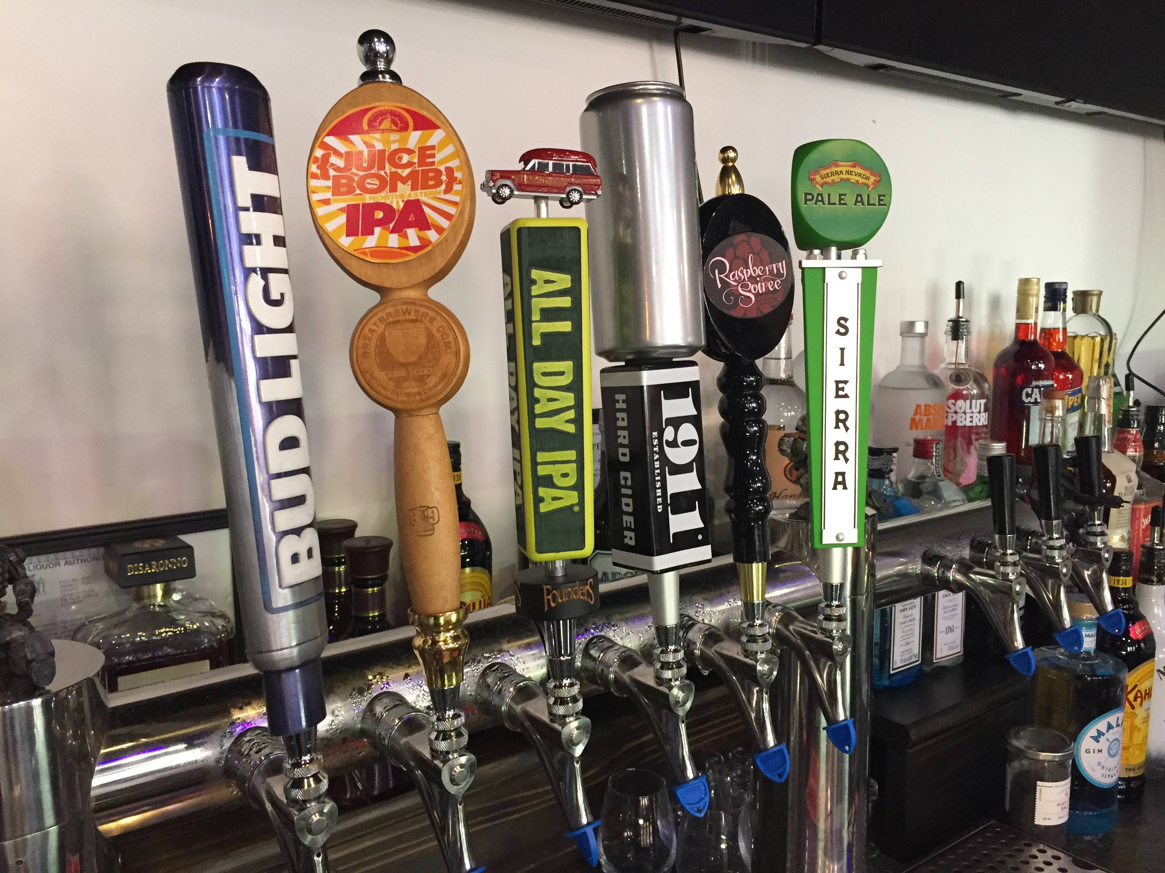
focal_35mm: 29
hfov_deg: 61.7
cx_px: 582
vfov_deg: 48.2
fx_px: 976
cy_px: 436
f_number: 2.2
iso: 250
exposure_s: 1/30
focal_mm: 4.15
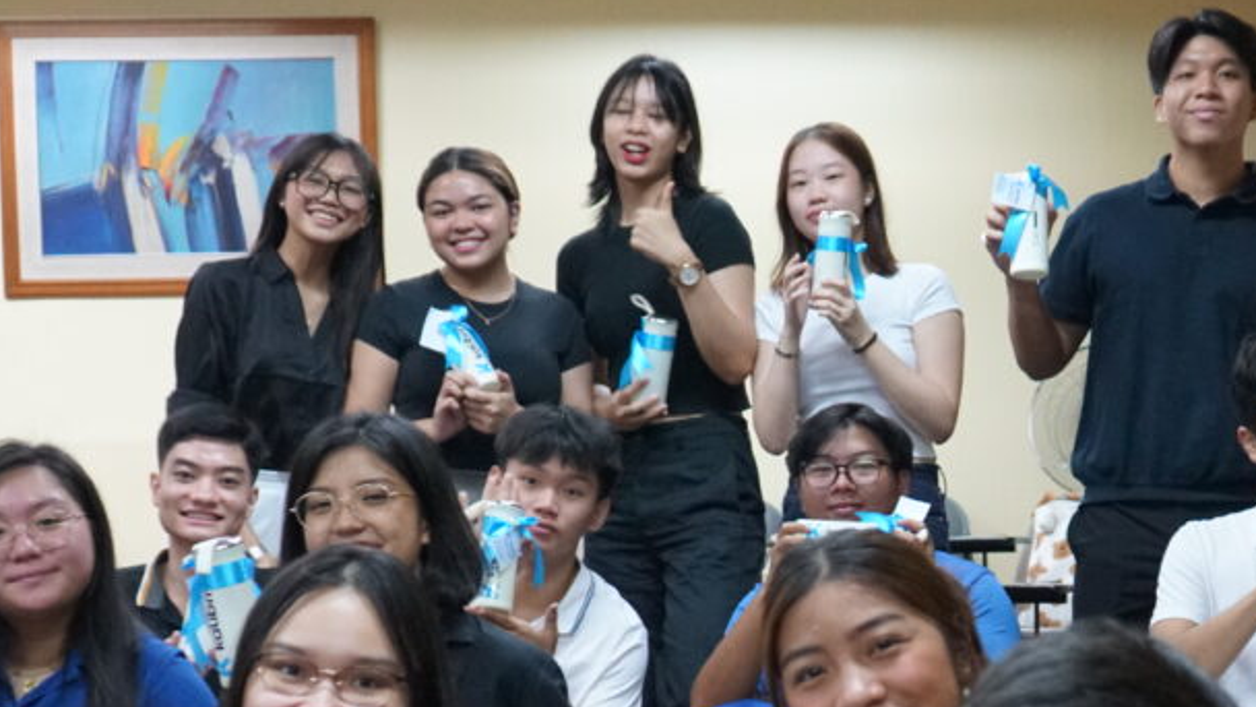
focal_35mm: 90
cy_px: 667
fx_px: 2997
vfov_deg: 13.3
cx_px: 987
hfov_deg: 23.4
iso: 6400
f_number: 4
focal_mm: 34
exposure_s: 1/125
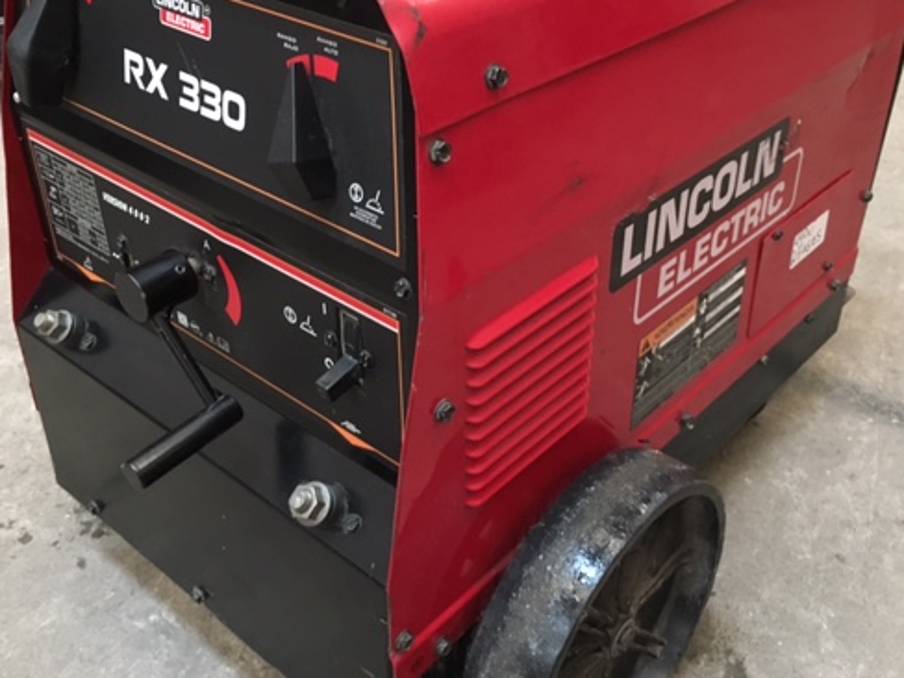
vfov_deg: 37.6
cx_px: 487
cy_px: 278
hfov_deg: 48.9
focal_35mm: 38
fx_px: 992
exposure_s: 1/15
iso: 400
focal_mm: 4.15
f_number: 2.2
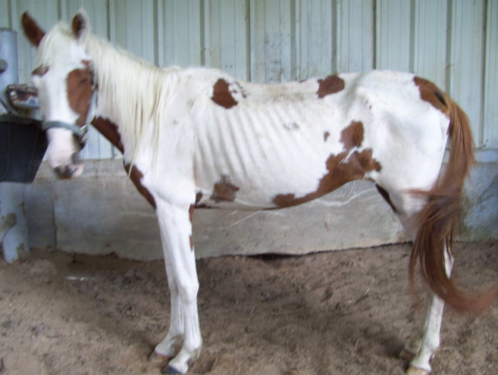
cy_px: 177
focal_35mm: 39
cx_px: 236
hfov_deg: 47.8
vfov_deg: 36.9
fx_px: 562
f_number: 2.7
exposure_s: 1/50
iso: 80
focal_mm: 6
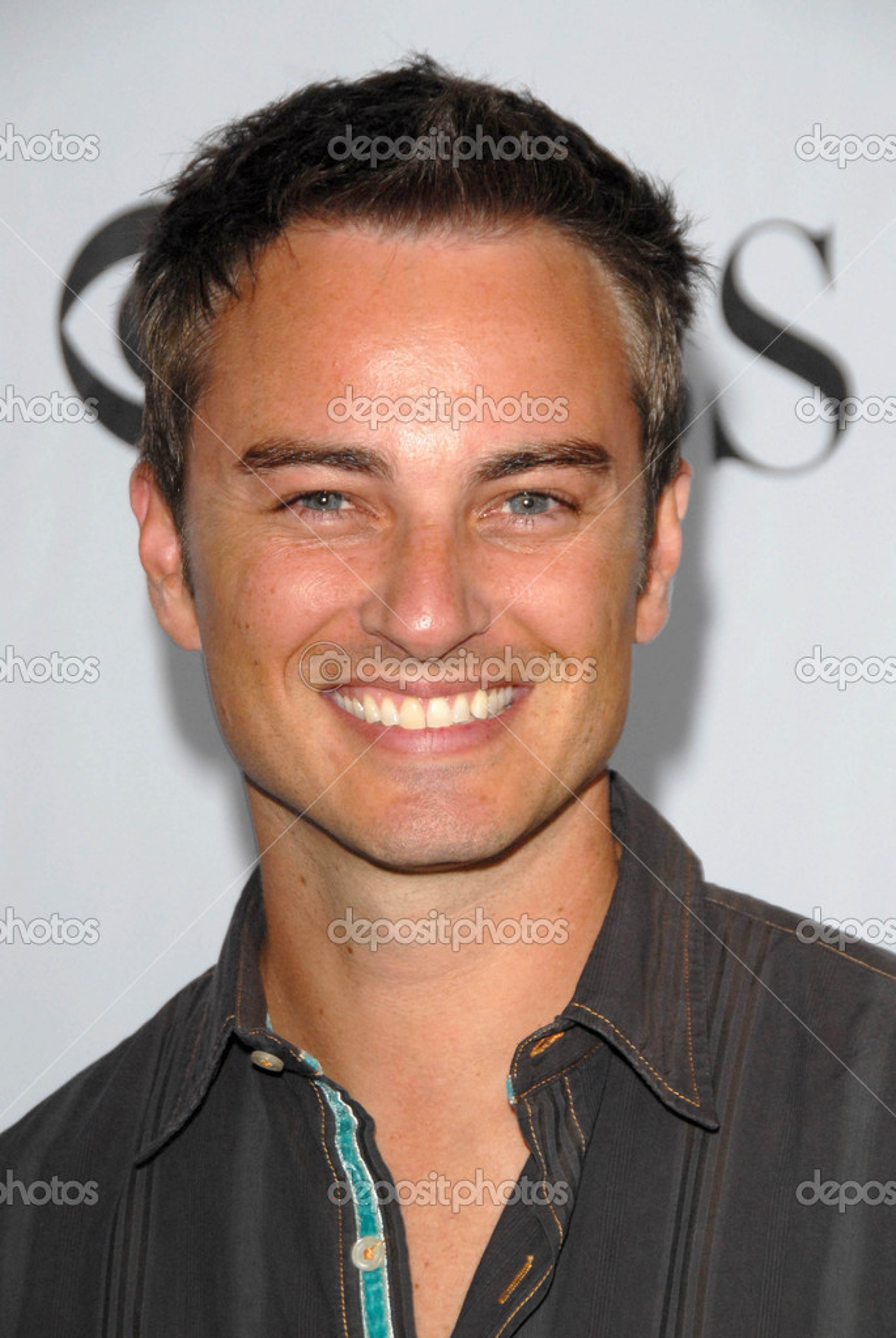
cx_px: 448
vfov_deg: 13.0
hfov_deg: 8.7
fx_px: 5862
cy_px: 669
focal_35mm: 158
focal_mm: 105
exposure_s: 1/200
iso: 400
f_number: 8
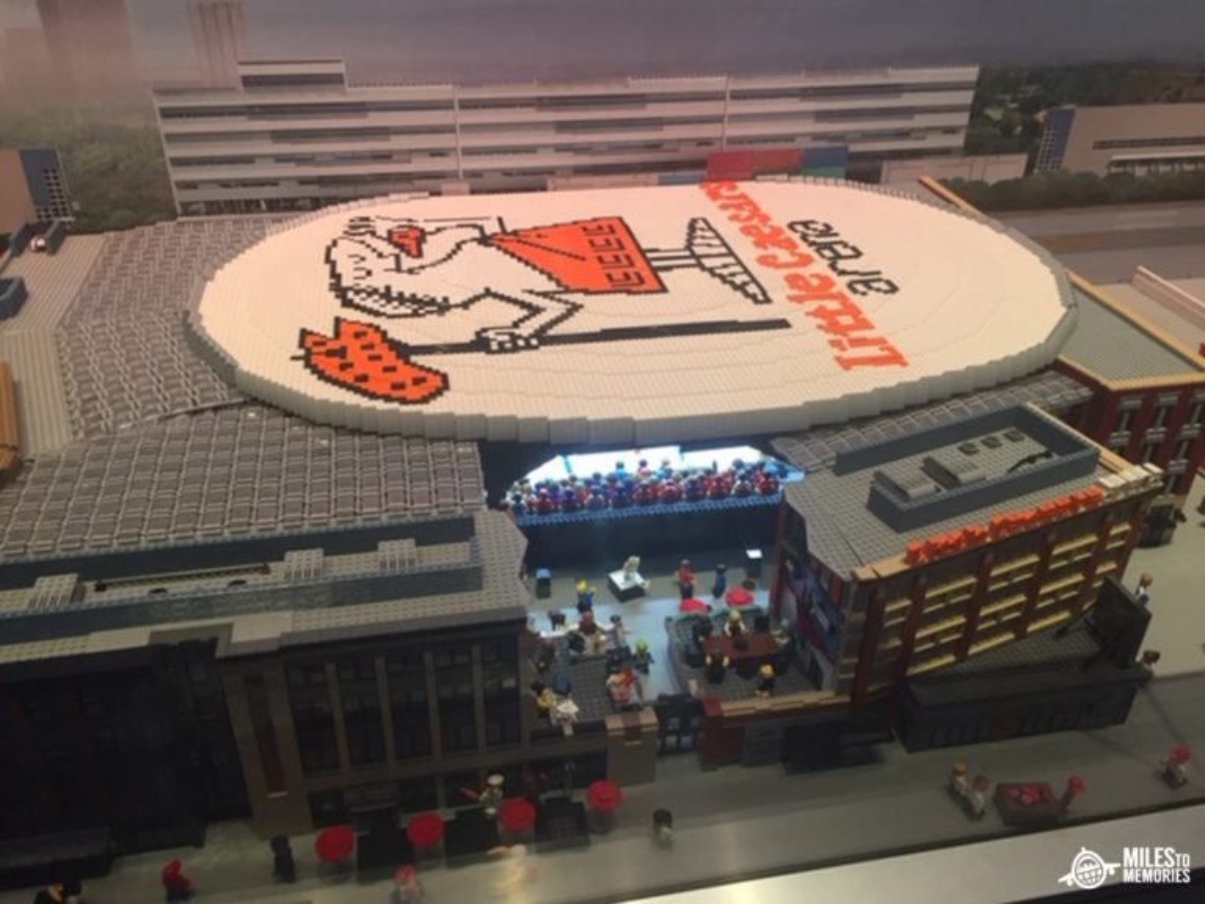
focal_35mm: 29
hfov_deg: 61.7
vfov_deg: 48.2
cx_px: 602
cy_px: 452
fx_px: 1010
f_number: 2.2
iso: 64
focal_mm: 4.15
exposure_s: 1/30
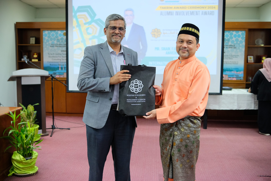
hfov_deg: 54.4
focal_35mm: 35
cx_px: 136
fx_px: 263
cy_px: 90
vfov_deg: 37.9
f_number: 2
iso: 2000
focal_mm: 23
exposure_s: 1/160
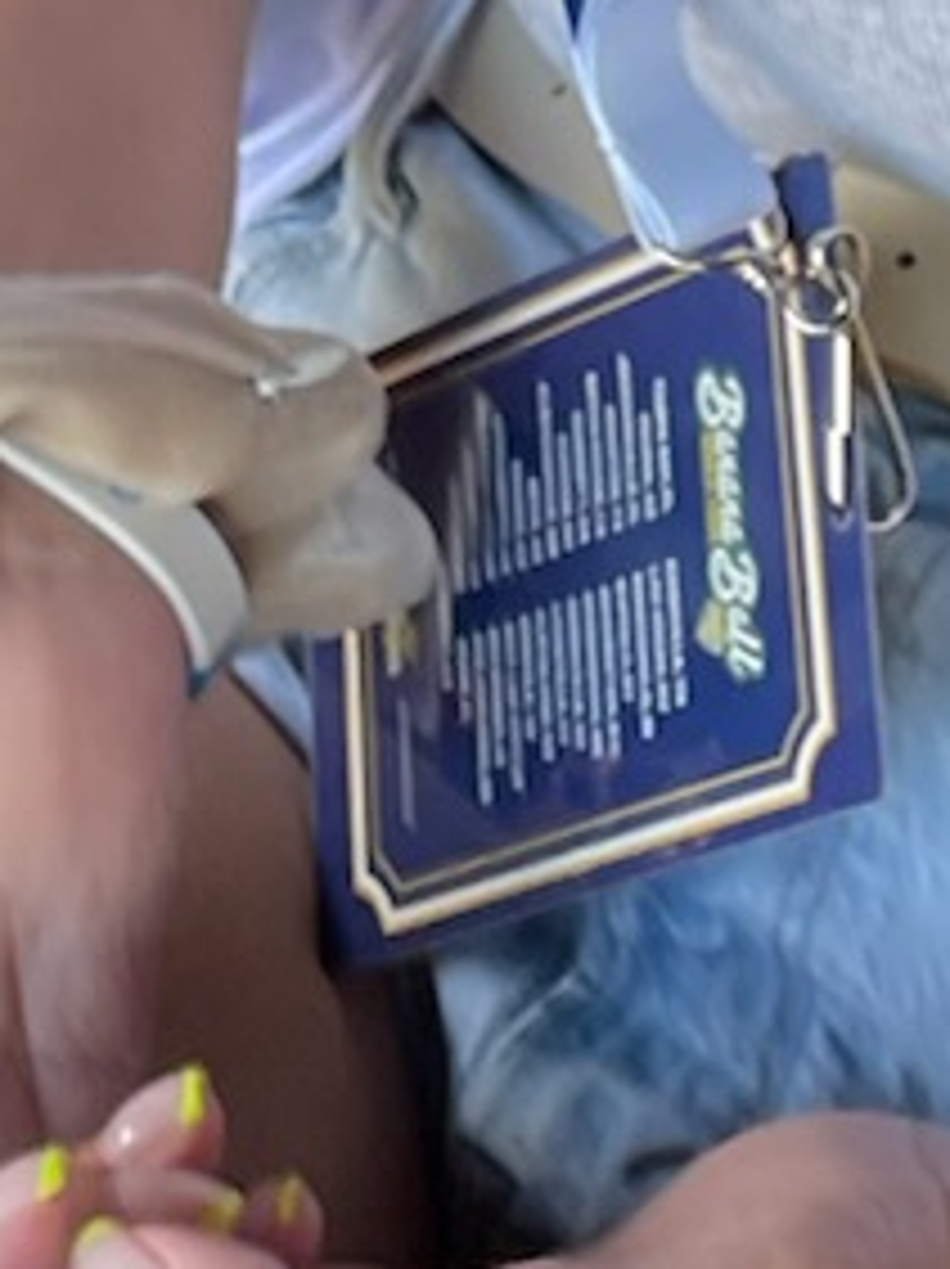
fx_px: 6926
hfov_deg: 7.8
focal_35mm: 189
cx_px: 23
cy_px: -1026
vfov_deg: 9.9
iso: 50
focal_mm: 4.2
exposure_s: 1/121
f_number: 1.6
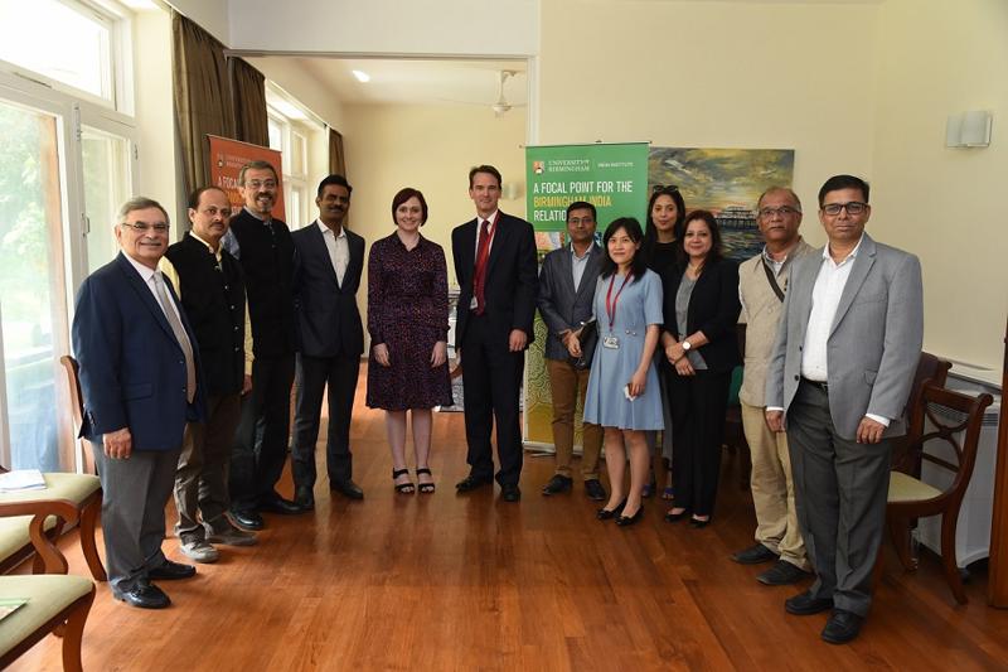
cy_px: 336
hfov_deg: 61.9
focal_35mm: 30
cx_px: 504
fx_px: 840
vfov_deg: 43.6
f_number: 5
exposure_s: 1/125
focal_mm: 30
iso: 1600
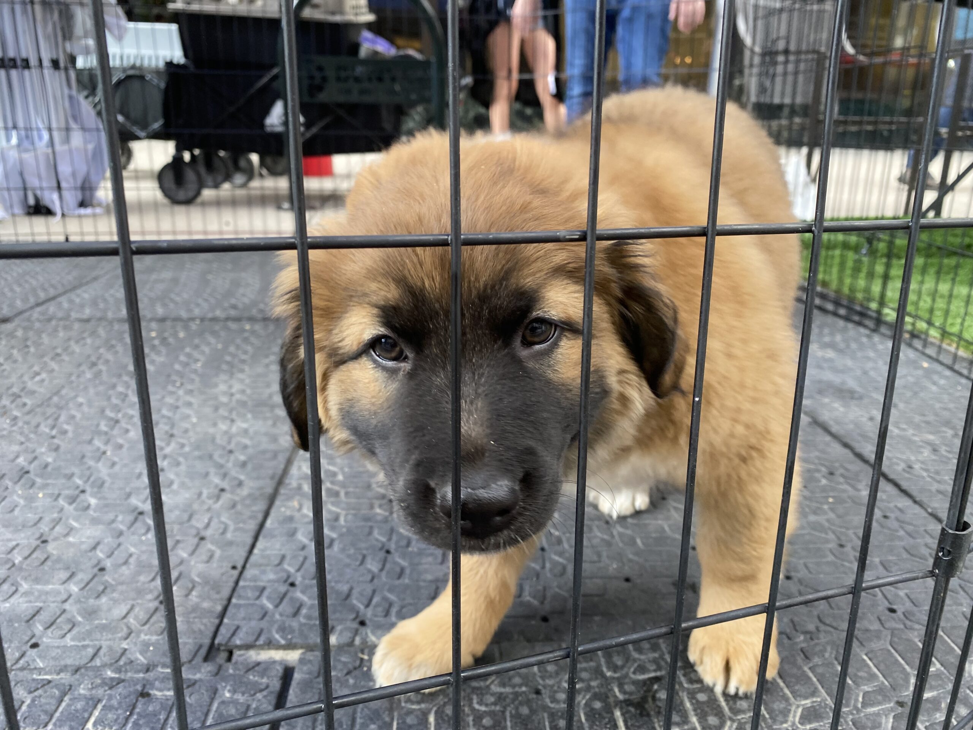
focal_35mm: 26
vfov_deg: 53.1
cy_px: 365
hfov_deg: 67.3
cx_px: 486
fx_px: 731
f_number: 1.8
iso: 100
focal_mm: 4.25
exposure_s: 1/121
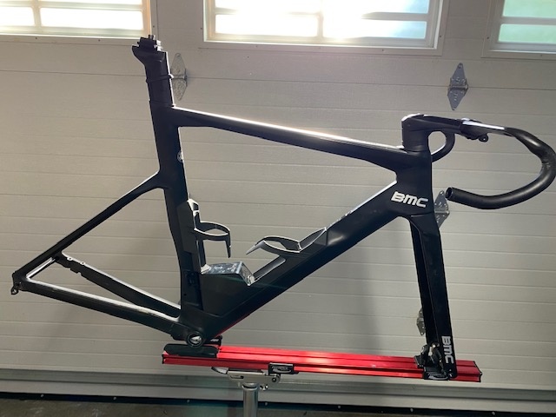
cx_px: 278
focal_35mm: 26
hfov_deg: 67.3
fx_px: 418
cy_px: 208
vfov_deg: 53.1
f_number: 1.8
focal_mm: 4.25
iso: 125
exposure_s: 1/60
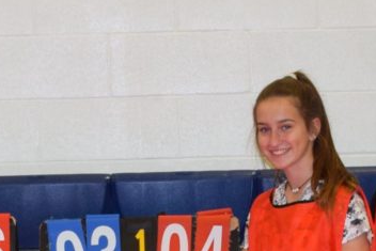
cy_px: 378
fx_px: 2099
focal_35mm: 201
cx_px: 90
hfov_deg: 10.2
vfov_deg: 6.7
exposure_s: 1/80
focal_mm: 23
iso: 800
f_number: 4
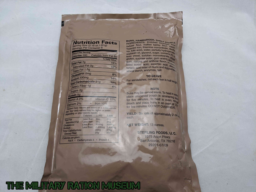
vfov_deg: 51.4
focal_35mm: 27
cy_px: 96
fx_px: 200
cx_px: 128
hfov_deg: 65.3
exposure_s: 1/120
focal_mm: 4.38
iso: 95
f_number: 1.73
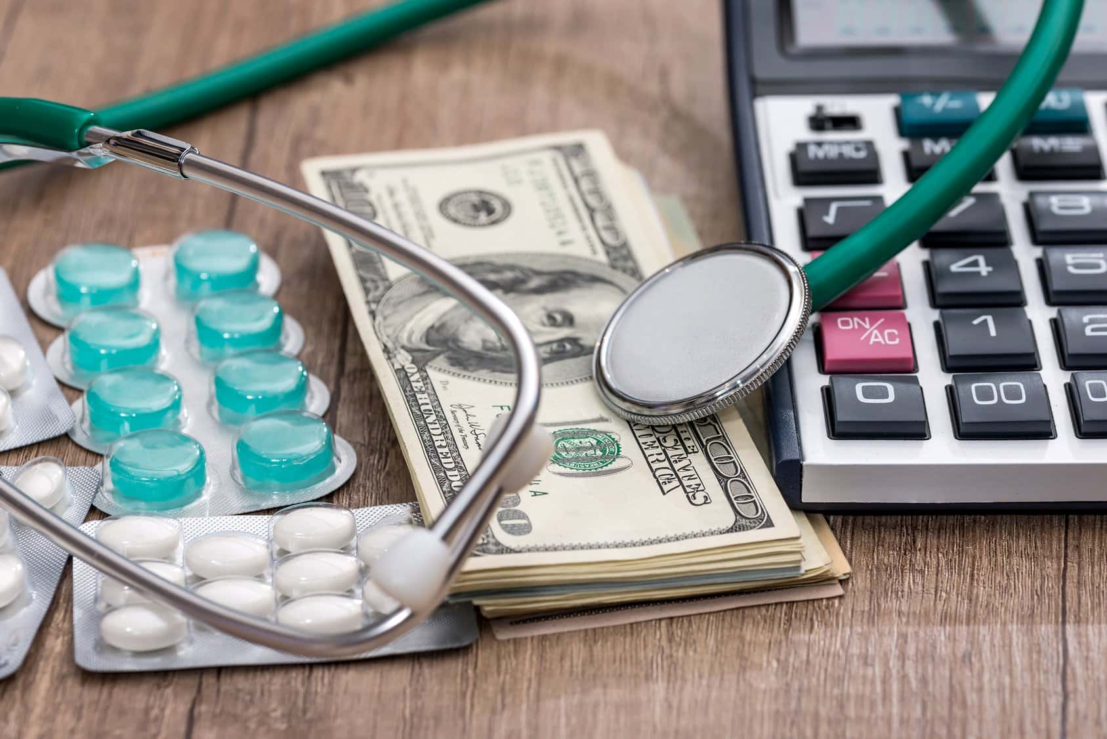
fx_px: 3230
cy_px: 370
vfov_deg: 13.1
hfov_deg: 19.4
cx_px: 554
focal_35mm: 105
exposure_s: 1/125
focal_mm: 105
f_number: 10
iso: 320
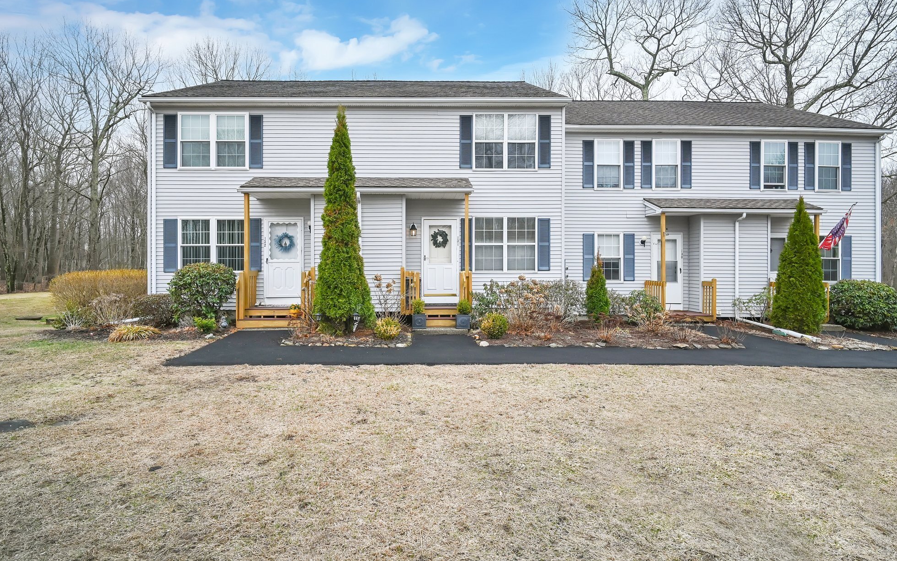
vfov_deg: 68.0
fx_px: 416
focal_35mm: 17
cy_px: 270
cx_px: 446
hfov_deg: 94.4
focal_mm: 16
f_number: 8
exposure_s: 1/800
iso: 800
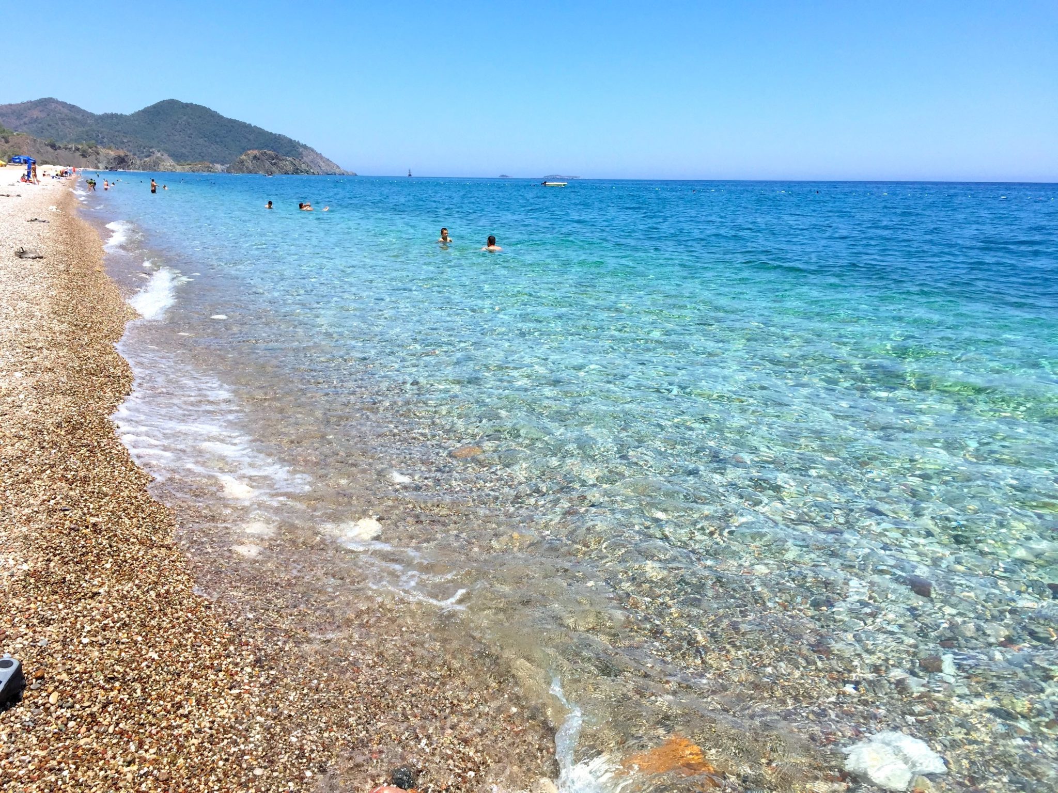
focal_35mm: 29
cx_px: 529
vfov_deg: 48.2
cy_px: 396
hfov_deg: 61.7
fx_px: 886
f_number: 2.2
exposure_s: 1/2639
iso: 32
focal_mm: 4.15
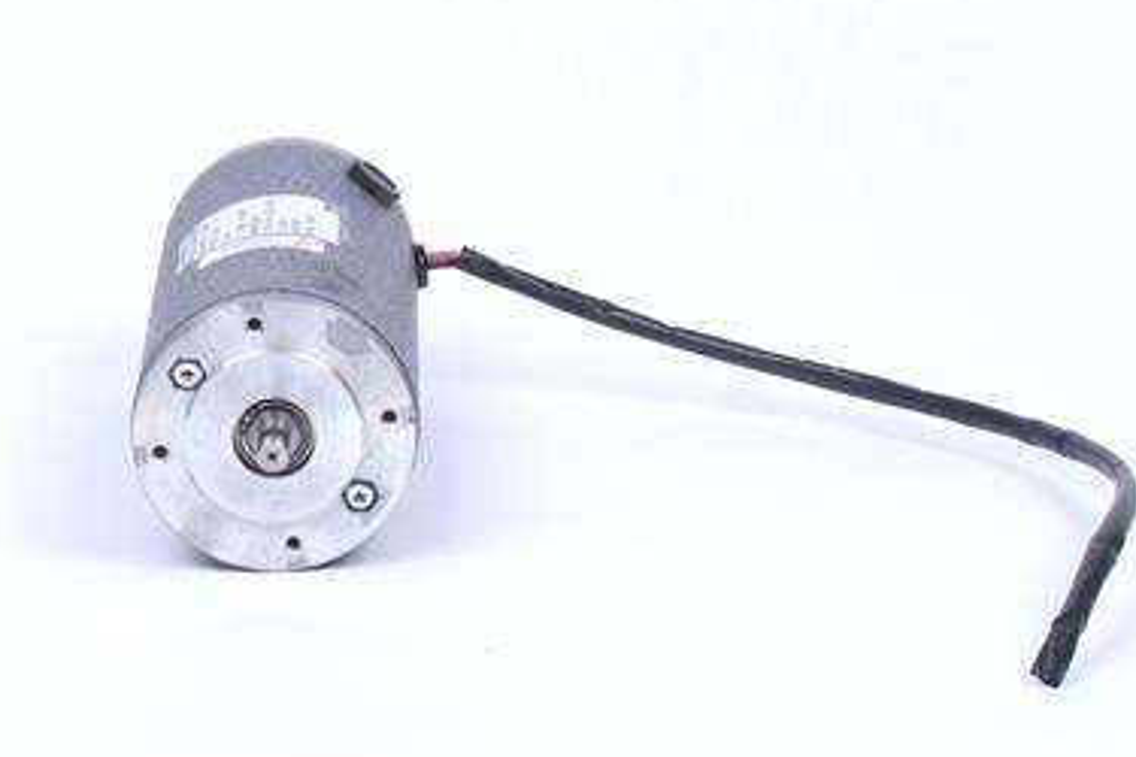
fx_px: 3029
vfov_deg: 14.2
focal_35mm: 96
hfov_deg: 21.1
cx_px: 279
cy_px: 342
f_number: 18
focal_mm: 40
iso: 200
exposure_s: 1/200
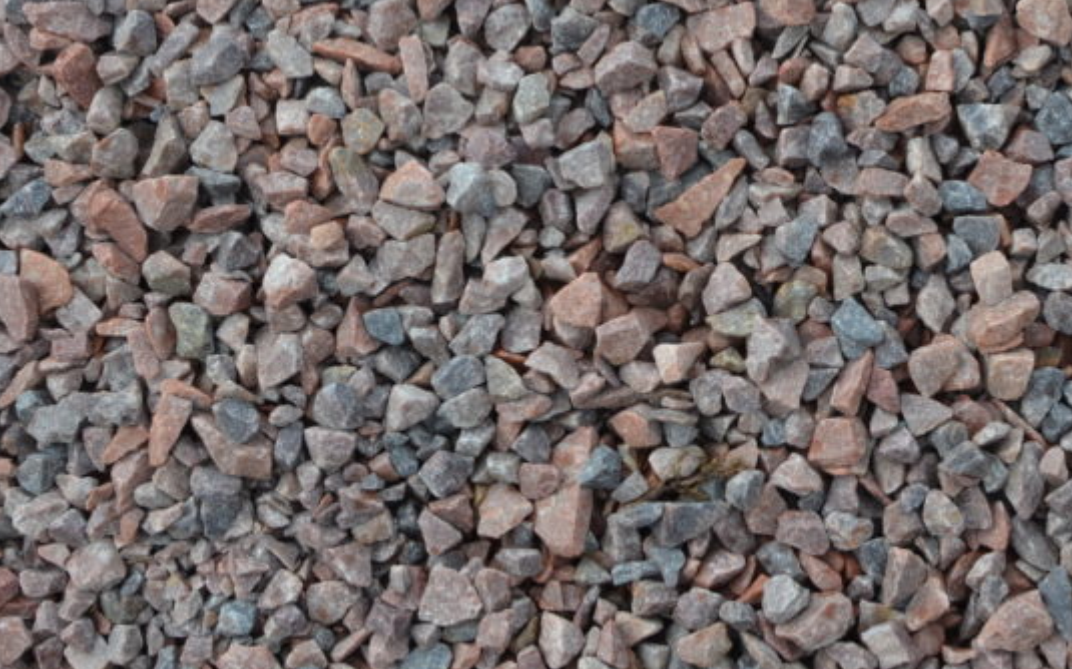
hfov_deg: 26.9
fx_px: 2241
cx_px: 569
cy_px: 183
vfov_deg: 16.9
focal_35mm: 77
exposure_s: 1/250
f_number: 8
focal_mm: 35
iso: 200
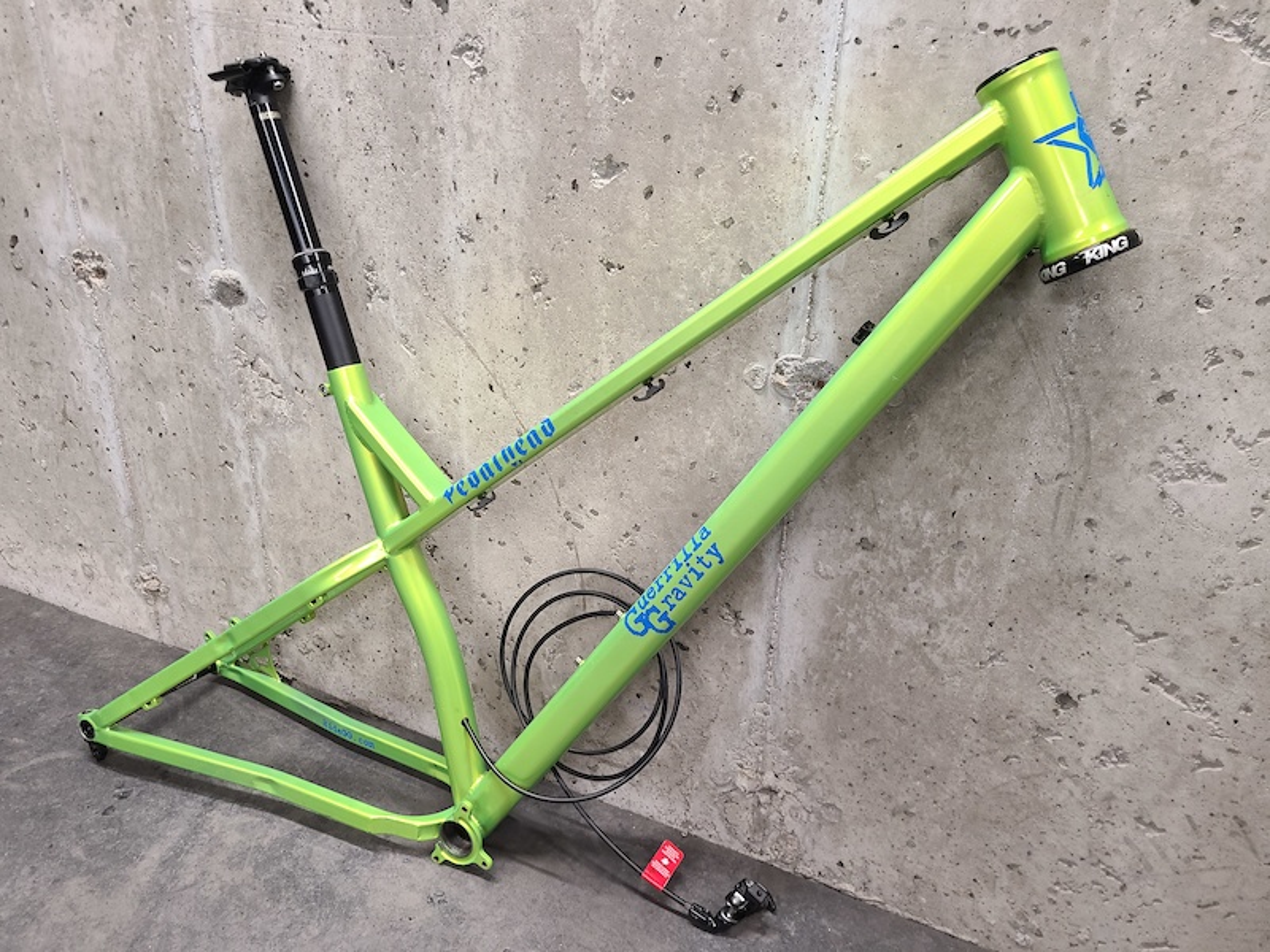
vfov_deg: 53.1
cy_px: 476
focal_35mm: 26
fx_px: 954
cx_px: 635
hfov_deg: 67.3
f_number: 1.8
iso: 250
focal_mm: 5.4
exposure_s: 1/40
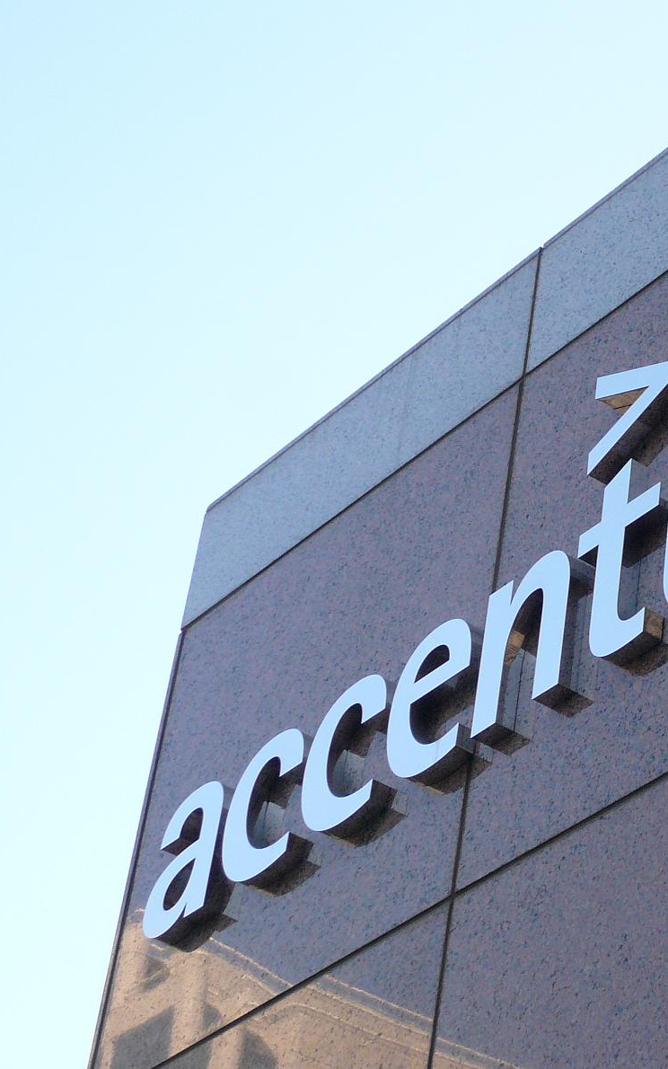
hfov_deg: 12.4
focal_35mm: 104
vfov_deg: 20.0
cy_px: 534
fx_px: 3029
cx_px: 708
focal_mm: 12
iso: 100
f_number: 4.5
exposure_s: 1/160
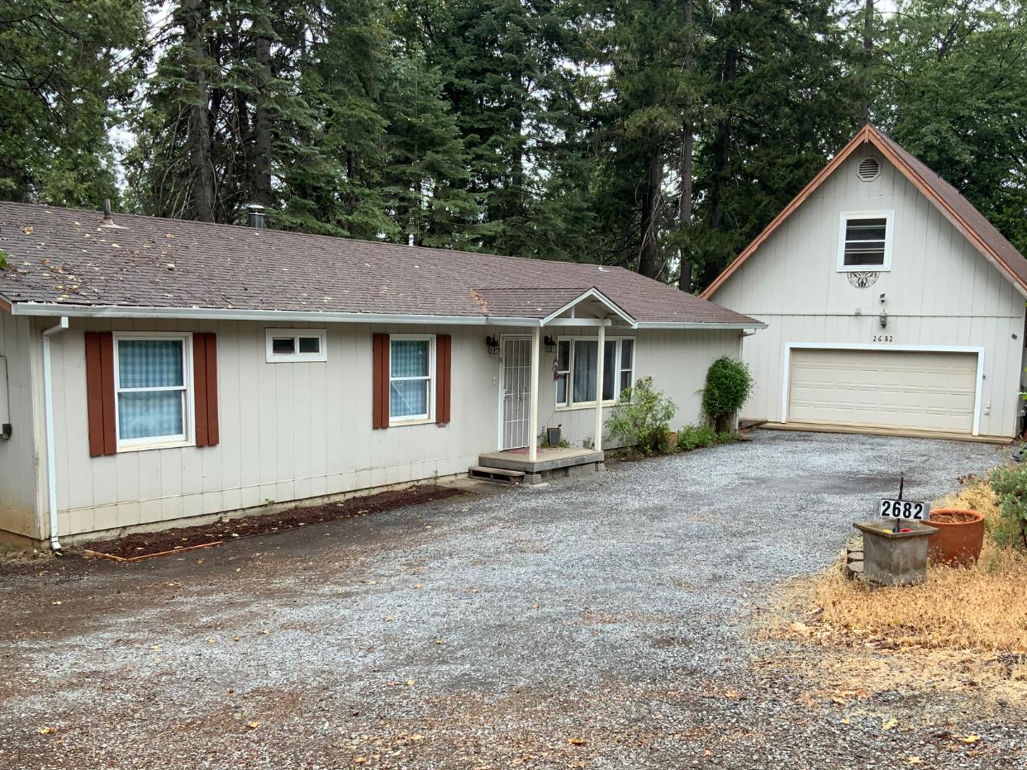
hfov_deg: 52.6
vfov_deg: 40.5
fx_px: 1038
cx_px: 559
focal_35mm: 35
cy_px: 461
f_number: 1.8
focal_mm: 3
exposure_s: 1/228
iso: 16
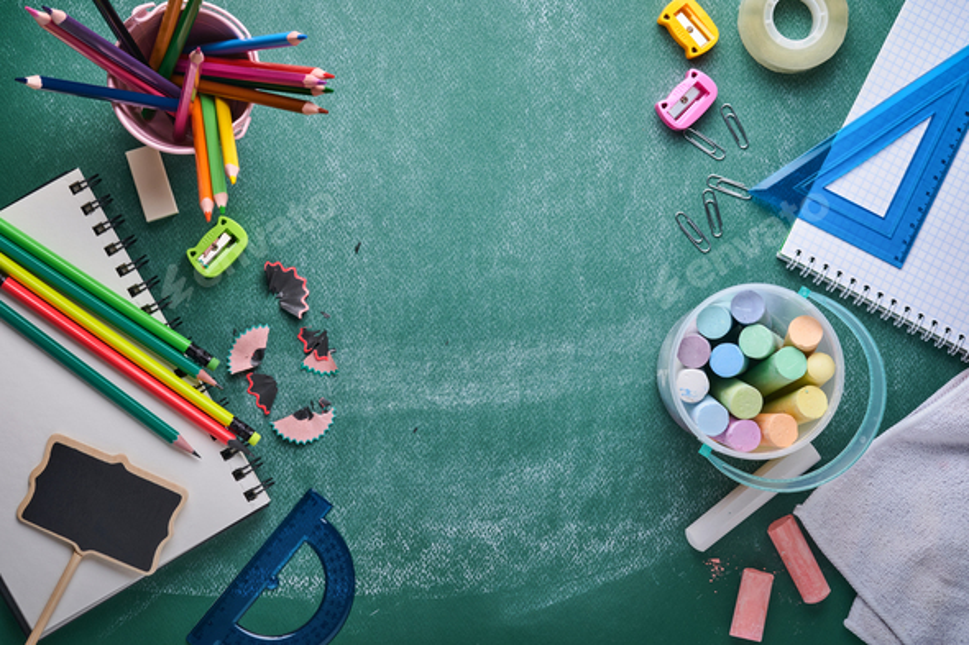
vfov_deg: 15.2
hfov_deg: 22.6
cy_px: 322
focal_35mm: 90
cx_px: 484
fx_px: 2422
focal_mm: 60
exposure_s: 1/160
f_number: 10
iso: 160
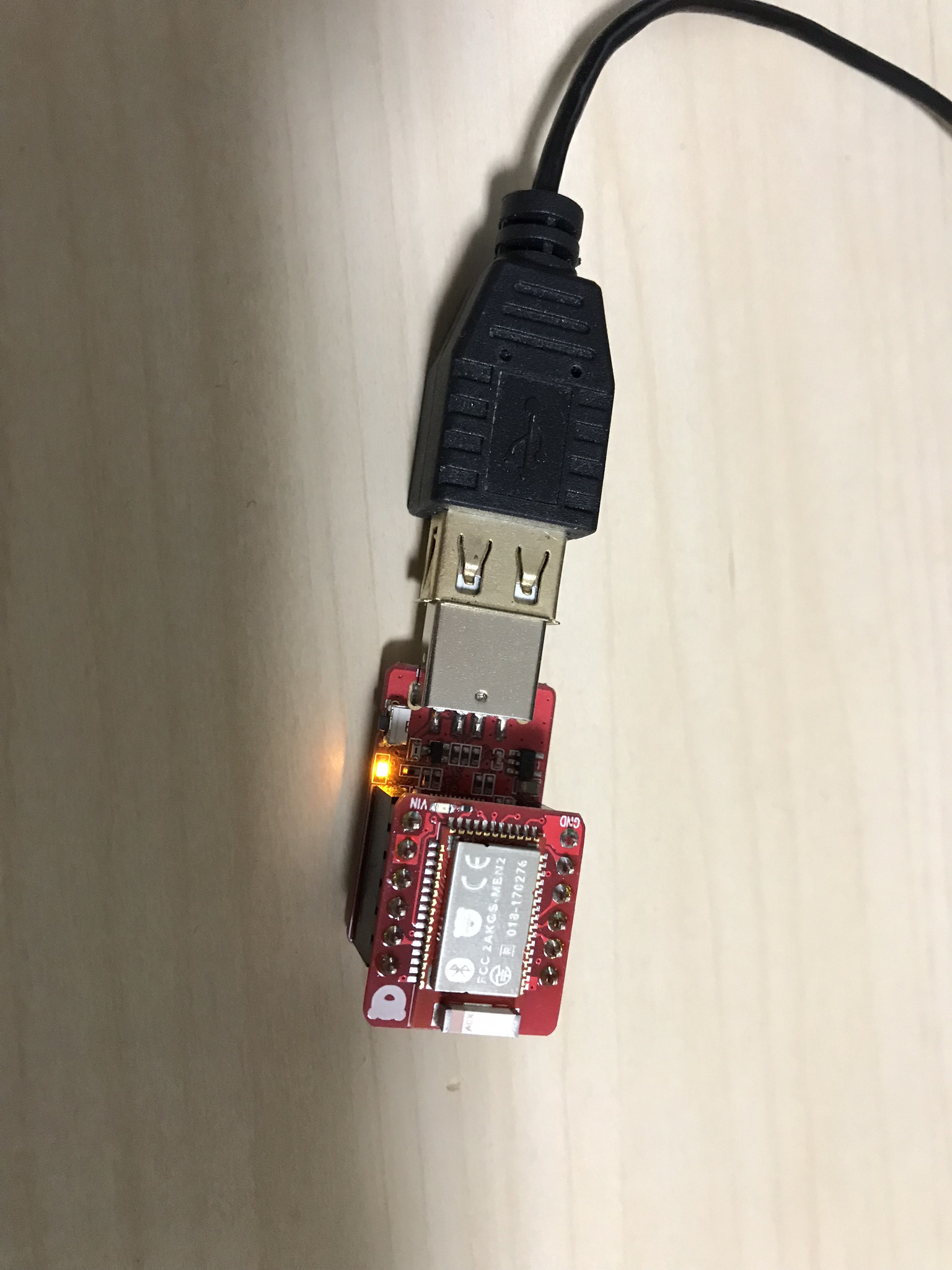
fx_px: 1027
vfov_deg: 63.4
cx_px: 476
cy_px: 635
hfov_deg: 49.7
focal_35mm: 28
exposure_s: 1/16
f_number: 1.8
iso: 100
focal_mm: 3.99
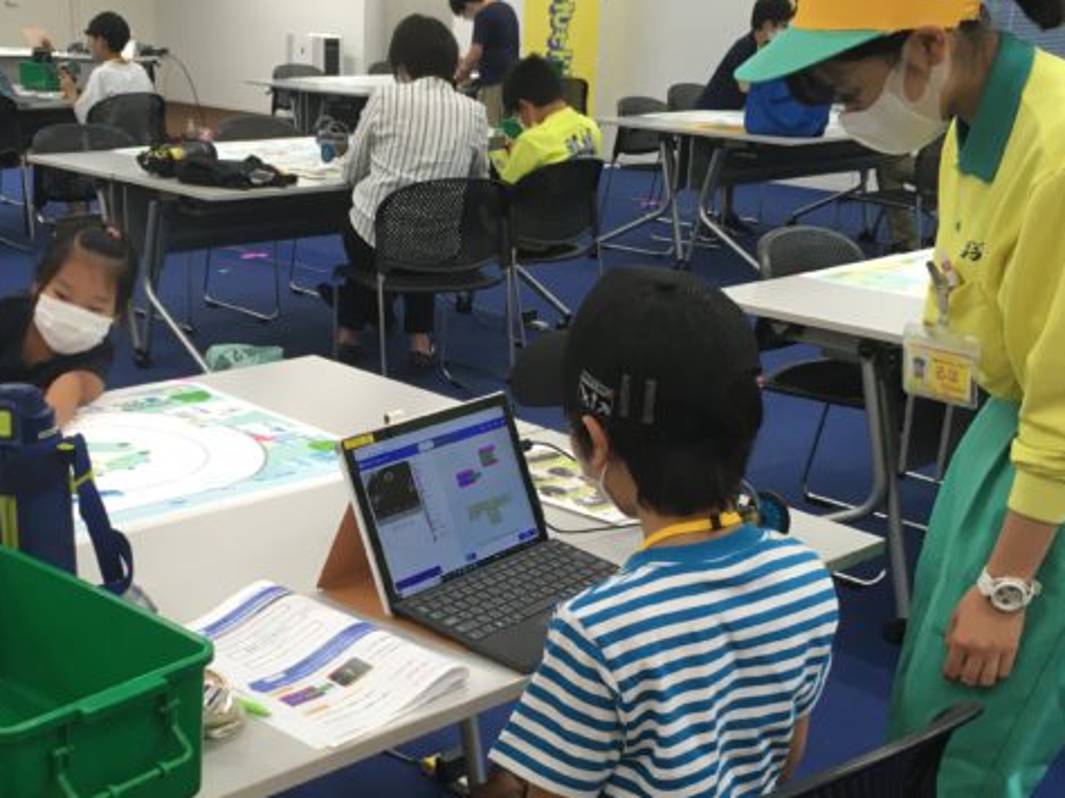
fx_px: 1445
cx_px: 398
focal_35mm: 47
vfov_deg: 30.6
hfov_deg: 40.2
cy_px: 528
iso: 50
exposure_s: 1/30
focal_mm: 4.15
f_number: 2.2
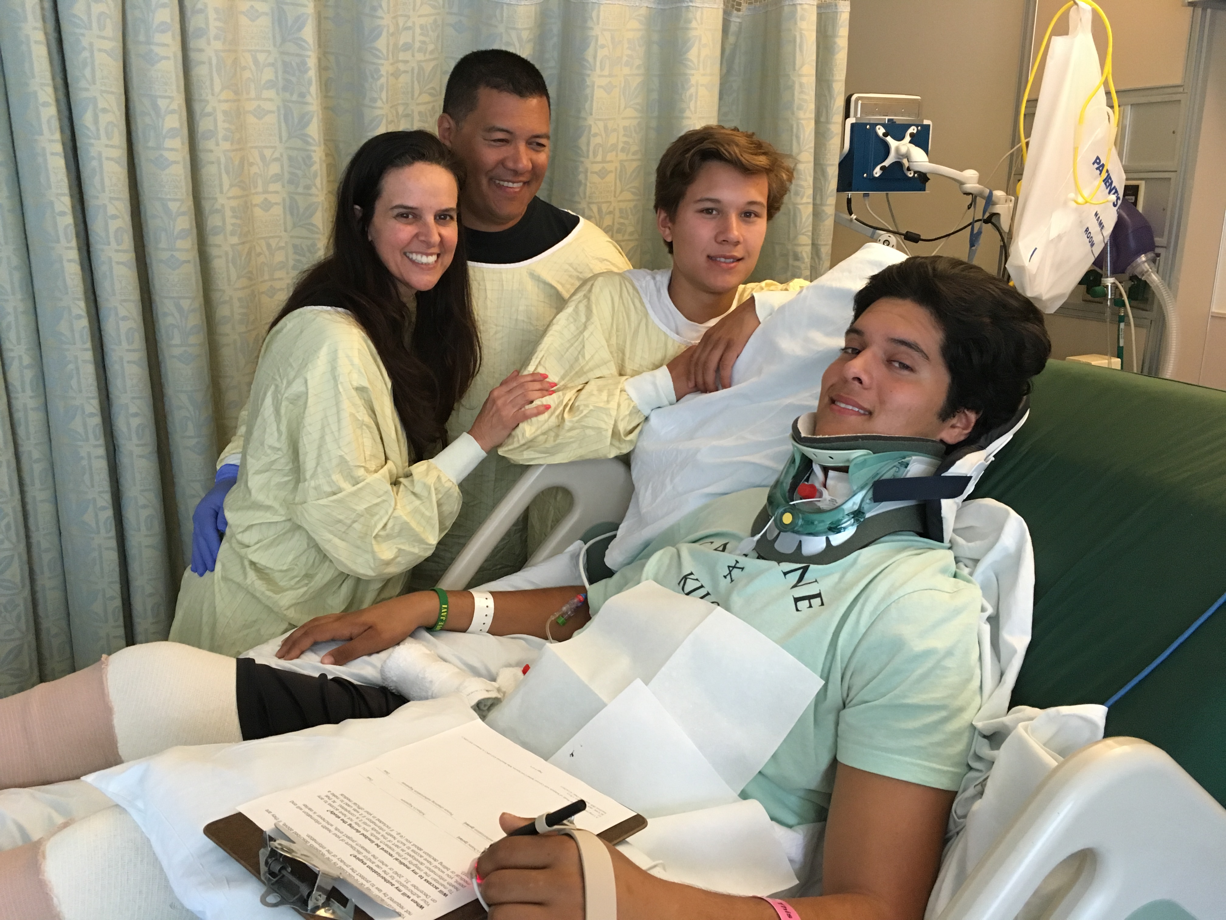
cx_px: 613
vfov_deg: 48.2
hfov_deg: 61.7
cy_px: 460
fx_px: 1027
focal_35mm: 29
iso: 200
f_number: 2.2
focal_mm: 4.15
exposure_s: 1/24
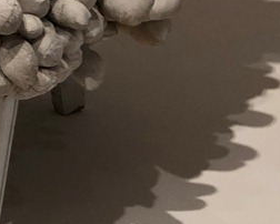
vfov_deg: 7.3
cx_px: -188
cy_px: -191
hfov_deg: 9.0
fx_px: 1708
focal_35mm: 206
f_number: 2.4
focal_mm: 6
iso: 125
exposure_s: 1/33
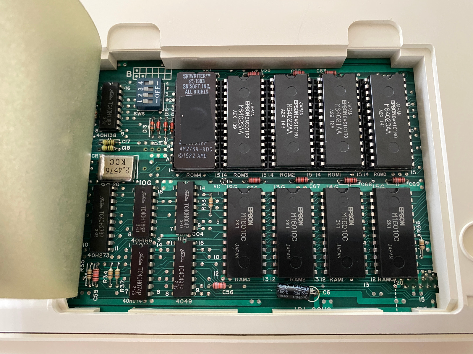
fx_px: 355
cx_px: 236
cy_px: 177
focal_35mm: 26
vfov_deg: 53.1
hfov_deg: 67.3
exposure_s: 1/34
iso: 640
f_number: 1.8
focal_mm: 4.25
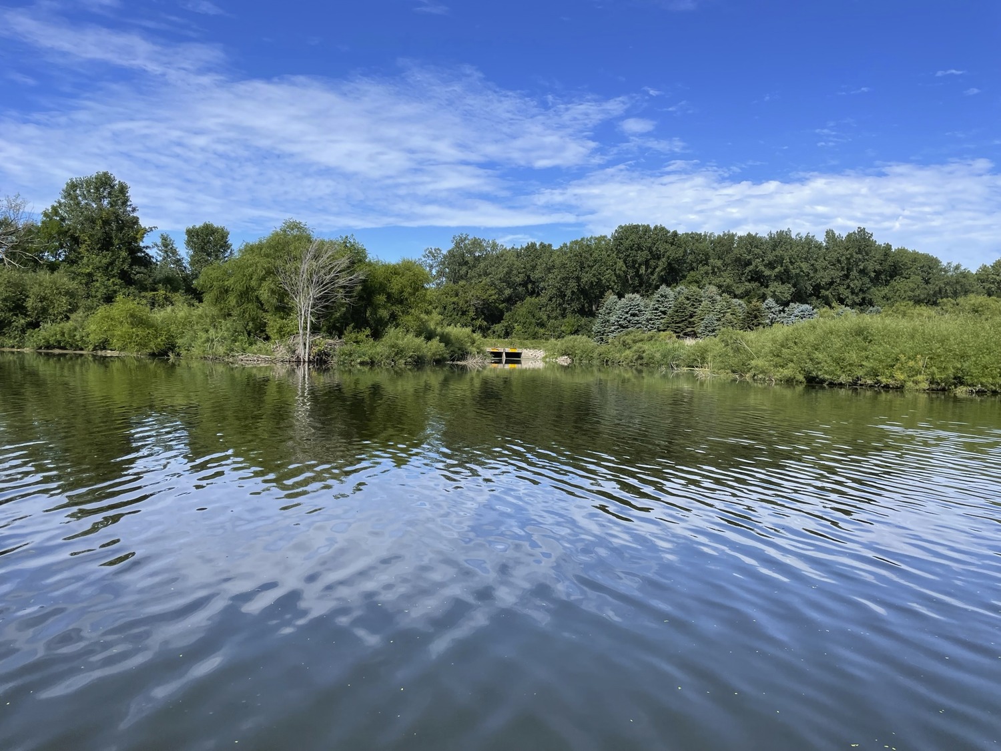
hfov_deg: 67.3
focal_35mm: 26
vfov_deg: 53.1
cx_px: 500
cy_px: 376
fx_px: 752
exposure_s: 1/2506
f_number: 1.6
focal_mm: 4.2
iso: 32
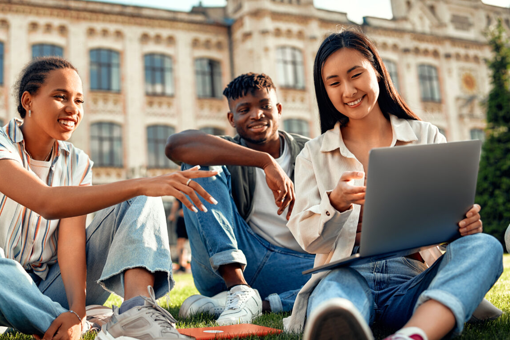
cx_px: 220
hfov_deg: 41.8
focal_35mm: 47
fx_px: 666
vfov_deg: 28.6
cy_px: 157
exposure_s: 1/500
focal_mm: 35
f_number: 2
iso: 100
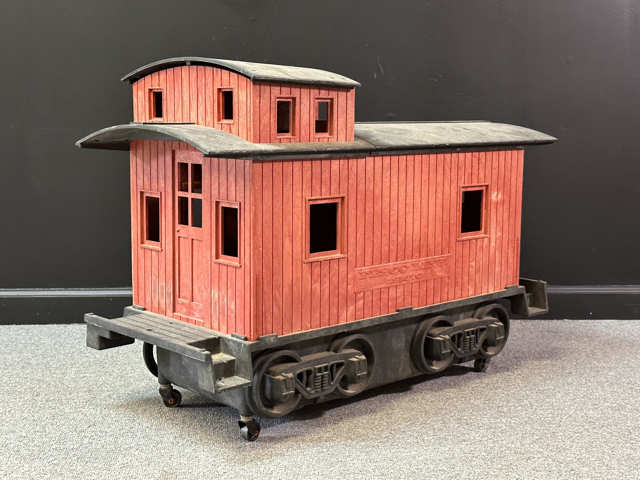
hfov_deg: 39.7
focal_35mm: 48
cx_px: 320
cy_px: 240
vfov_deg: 30.3
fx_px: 887
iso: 320
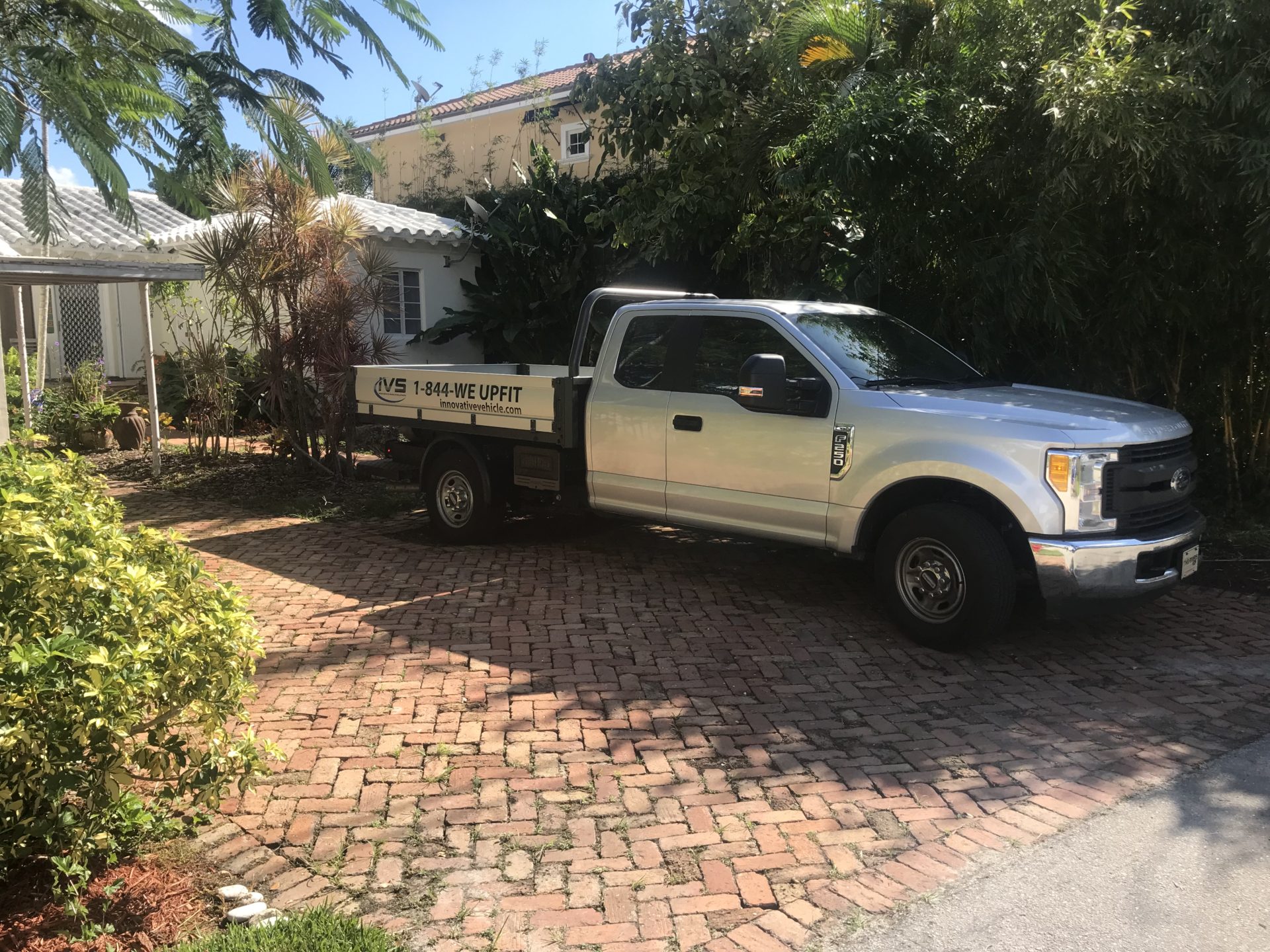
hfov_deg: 63.4
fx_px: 1027
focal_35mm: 28
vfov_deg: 49.7
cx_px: 635
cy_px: 476
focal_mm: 3.99
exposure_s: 1/1100
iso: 20
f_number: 1.8
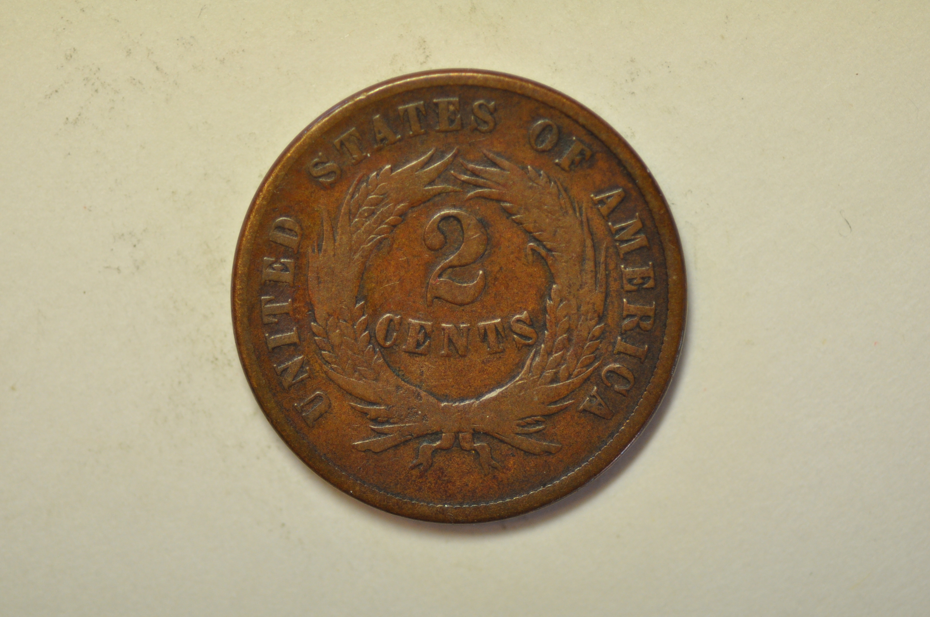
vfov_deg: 15.2
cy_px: 308
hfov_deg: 22.6
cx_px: 465
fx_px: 2322
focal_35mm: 90
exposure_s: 1/250
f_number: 4
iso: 720
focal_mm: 60
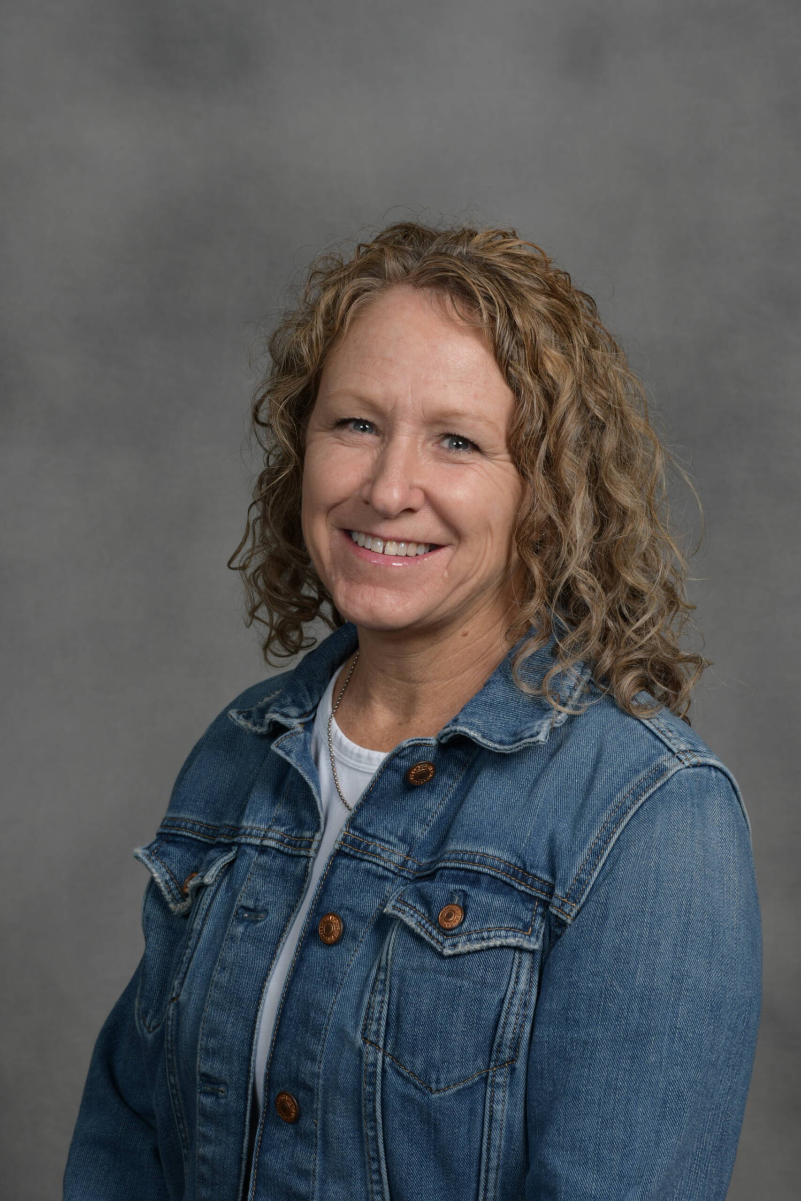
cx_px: 400
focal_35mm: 105
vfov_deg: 19.5
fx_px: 3504
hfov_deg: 13.0
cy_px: 600
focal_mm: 70
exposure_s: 1/125
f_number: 11
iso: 100
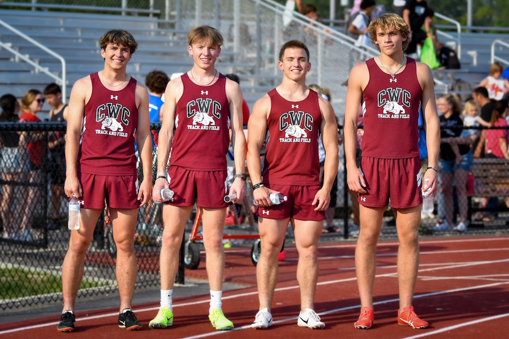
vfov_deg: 13.0
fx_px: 1484
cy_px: 170
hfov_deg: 19.5
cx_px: 254
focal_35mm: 105
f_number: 2.8
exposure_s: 1/4000
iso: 280
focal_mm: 70
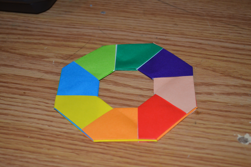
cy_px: 84
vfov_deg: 21.5
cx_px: 126
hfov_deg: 32.0
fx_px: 438
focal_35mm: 63
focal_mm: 42
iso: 1400
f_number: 5.3
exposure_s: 1/60
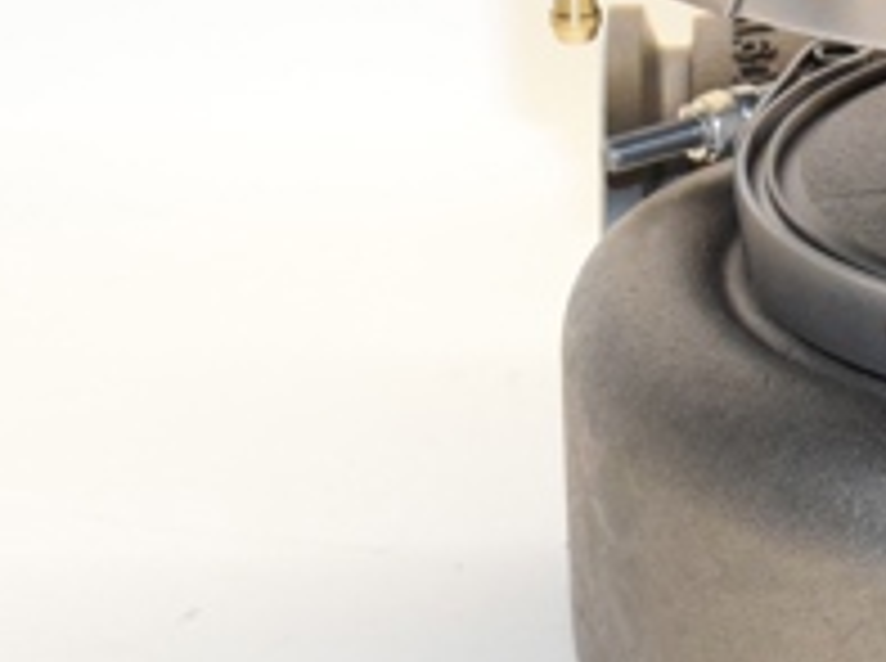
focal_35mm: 188
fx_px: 4803
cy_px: 38
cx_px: 1111
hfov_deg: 10.3
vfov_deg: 7.8
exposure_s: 1/200
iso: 3200
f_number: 10
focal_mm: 32
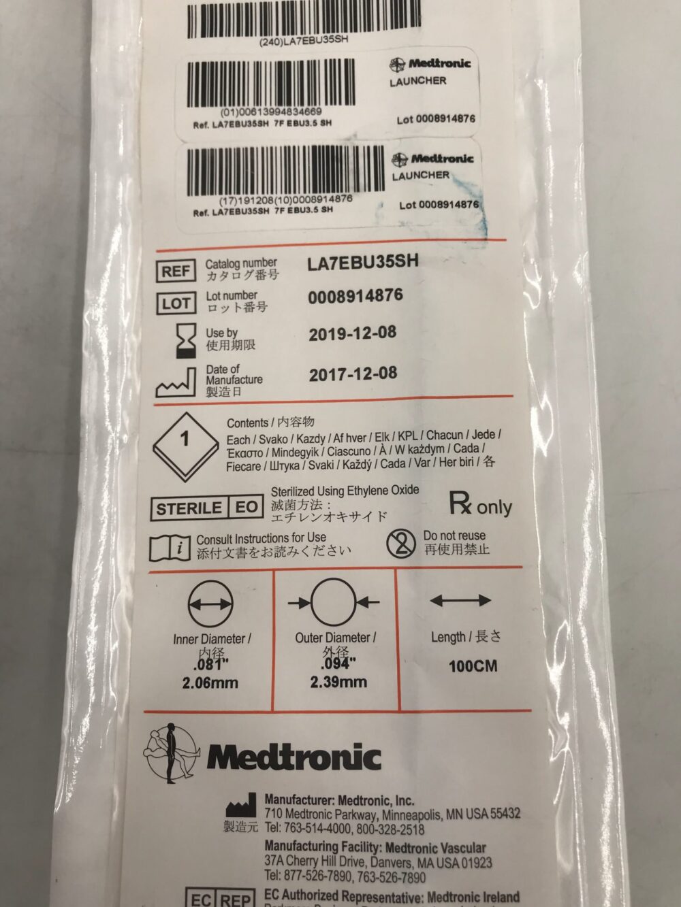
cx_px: 340
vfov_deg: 63.4
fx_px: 734
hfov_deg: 49.8
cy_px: 454
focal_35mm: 28
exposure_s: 1/120
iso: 25
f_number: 1.8
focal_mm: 3.99
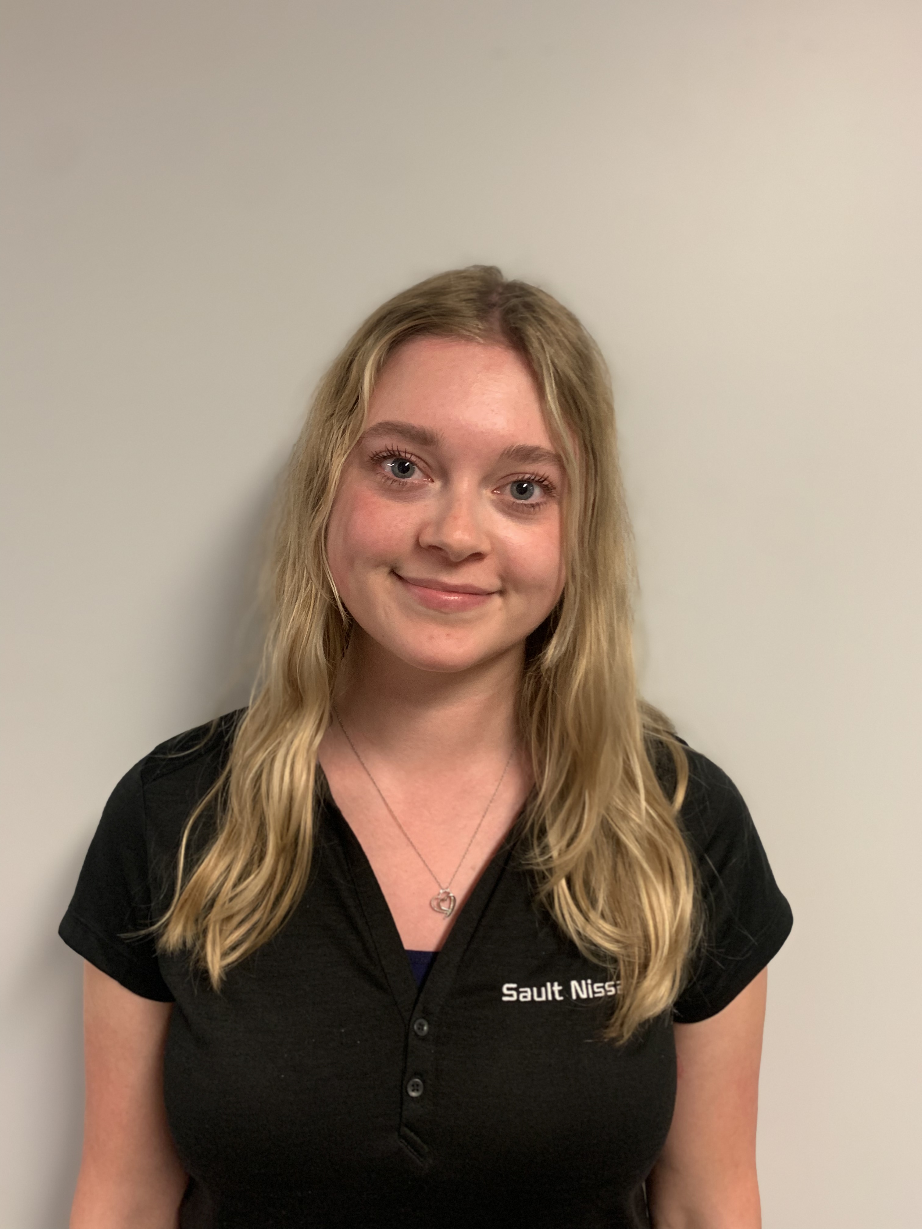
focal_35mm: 26
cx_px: 461
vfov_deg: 67.3
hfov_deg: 53.1
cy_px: 614
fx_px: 923
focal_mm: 4.25
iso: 320
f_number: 1.8
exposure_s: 1/60
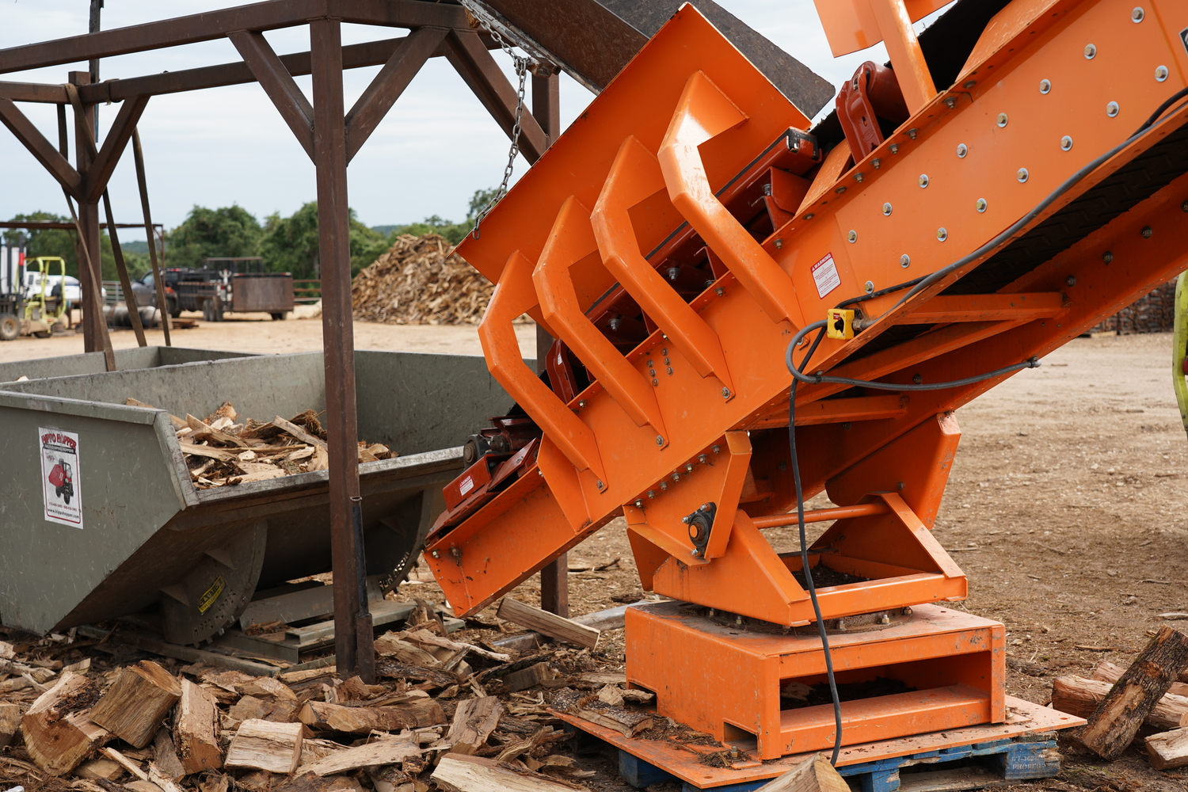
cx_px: 594
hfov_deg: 38.2
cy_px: 396
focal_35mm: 52
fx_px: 1716
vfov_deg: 26.0
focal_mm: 52
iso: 100
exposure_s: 1/320
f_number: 4.5
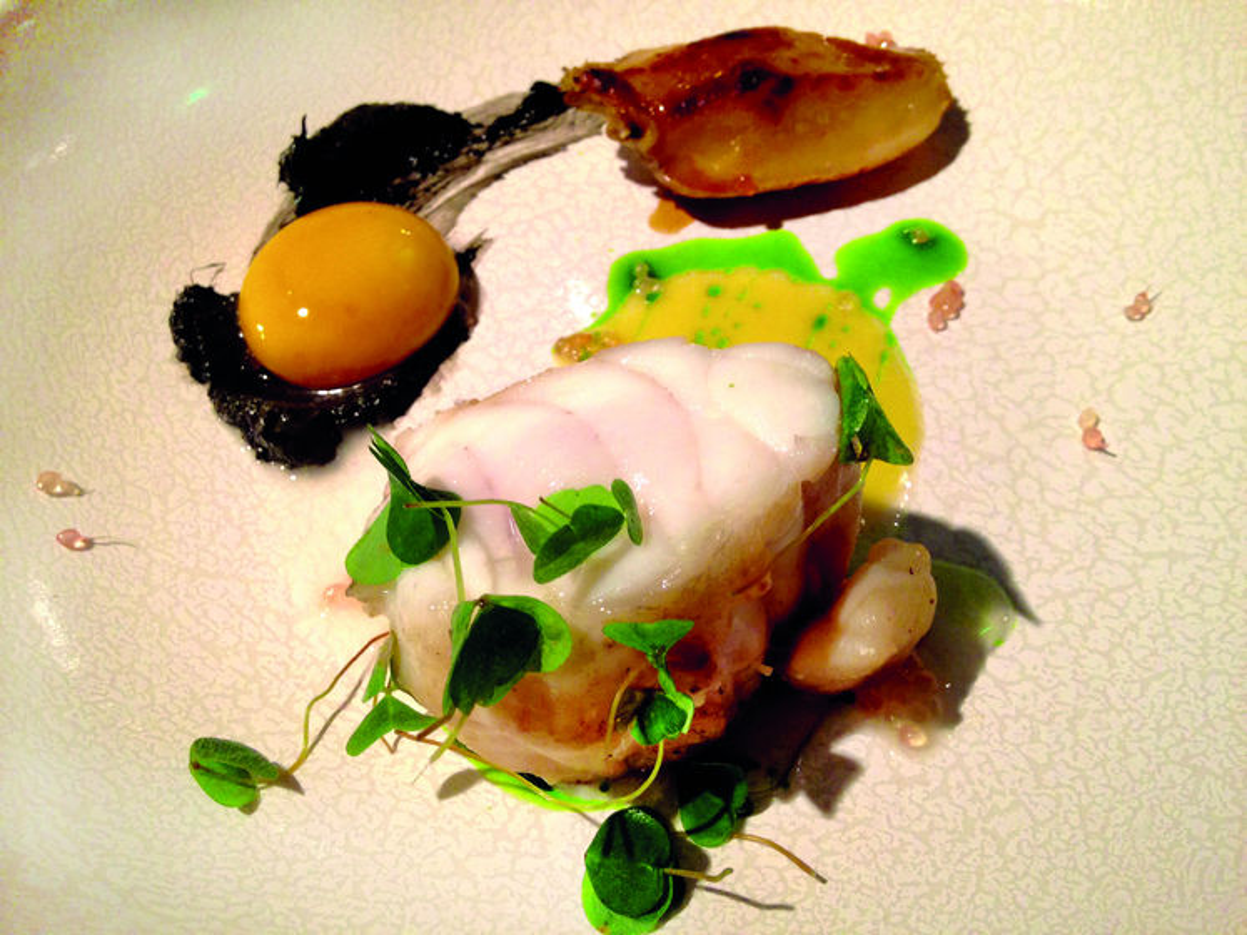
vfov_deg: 42.9
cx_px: 624
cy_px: 468
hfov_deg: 55.4
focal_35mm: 33
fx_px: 1189
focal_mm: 4.12
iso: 125
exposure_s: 1/20
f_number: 2.4
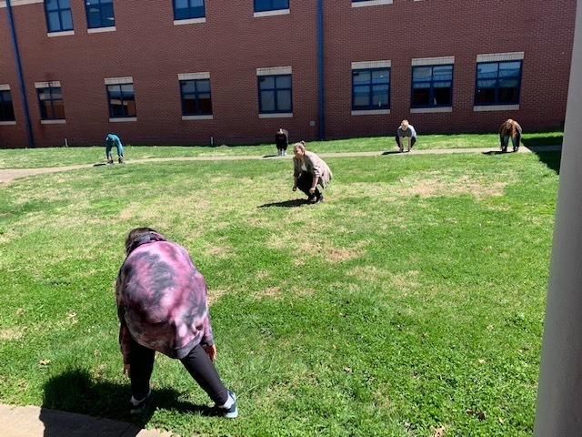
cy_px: 218
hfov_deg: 67.3
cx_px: 291
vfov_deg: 53.1
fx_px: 437
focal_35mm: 26
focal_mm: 4.25
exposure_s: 1/991
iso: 25
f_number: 1.8
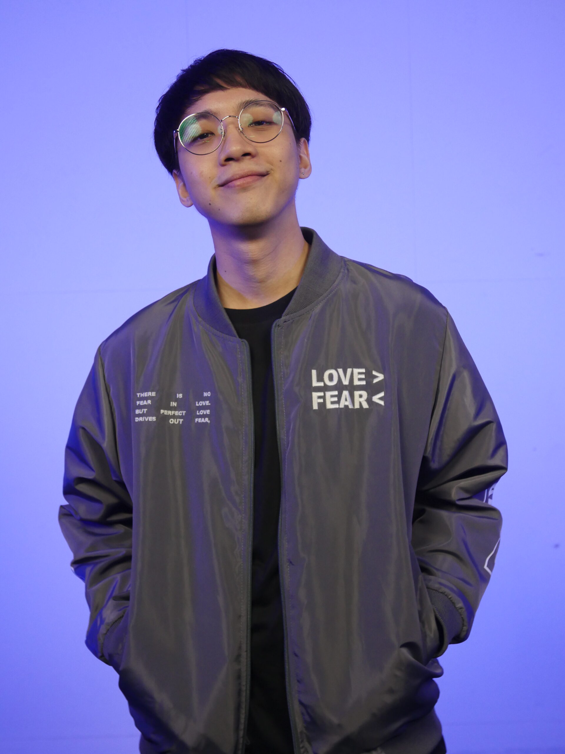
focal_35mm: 48
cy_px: 377
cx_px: 282
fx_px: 1045
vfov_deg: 39.7
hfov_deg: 30.3
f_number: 3.2
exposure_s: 1/160
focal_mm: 24
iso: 1250
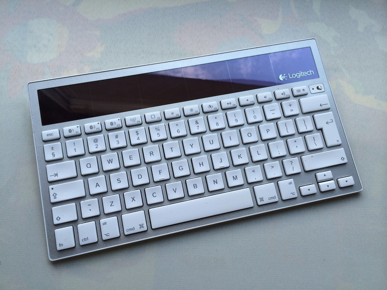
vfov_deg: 46.8
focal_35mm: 30
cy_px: 145
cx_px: 194
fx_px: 335
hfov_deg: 60.0
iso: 32
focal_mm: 4.12
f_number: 2.2
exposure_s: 1/215
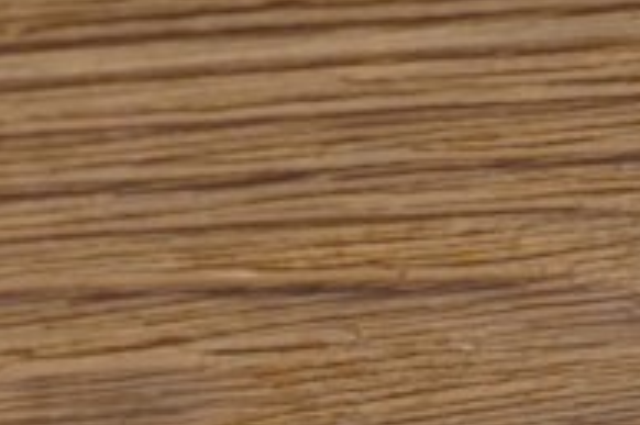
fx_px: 3517
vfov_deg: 6.6
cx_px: 1181
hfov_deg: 9.8
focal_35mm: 198
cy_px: 1025
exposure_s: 1/125
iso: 800
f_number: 3.2
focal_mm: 14.76
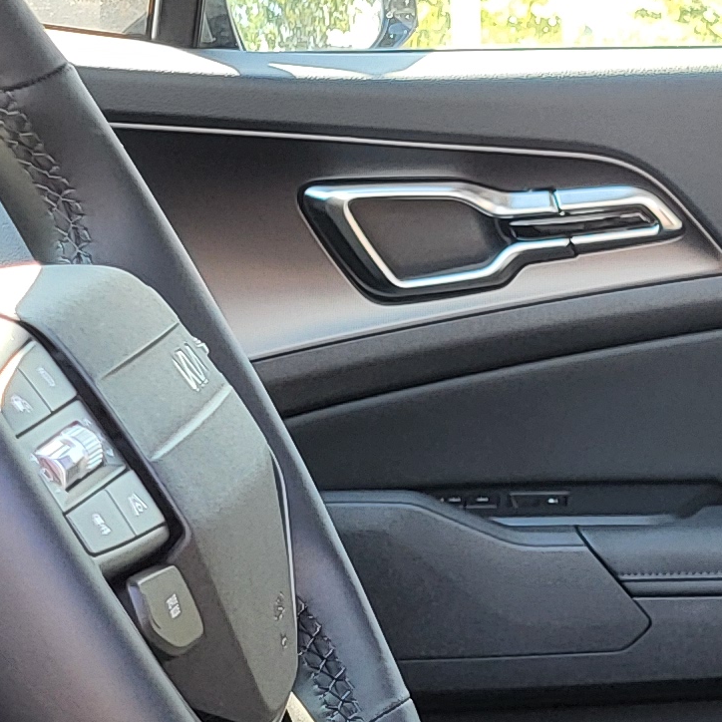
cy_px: 1181
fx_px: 2997
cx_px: 1211
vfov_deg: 12.8
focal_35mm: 127
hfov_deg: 12.7
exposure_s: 1/120
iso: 50
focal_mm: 5.4
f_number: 1.8
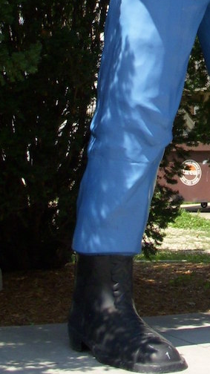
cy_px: -44
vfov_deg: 17.9
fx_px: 1140
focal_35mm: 115
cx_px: 271
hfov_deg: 10.3
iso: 100
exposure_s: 1/640
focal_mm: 6.3
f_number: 3.3
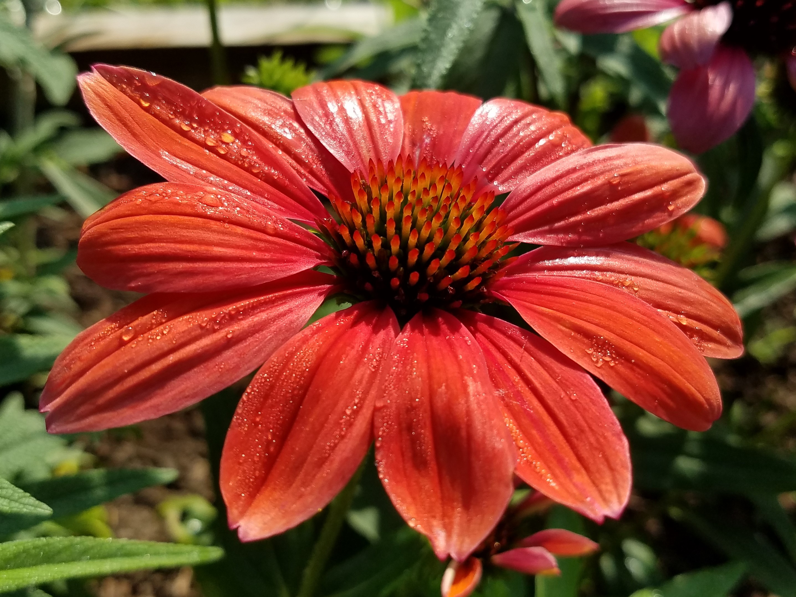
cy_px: 298
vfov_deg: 53.1
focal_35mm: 26
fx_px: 598
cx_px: 398
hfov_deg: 67.3
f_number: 1.7
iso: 50
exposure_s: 1/2200
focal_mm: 4.2
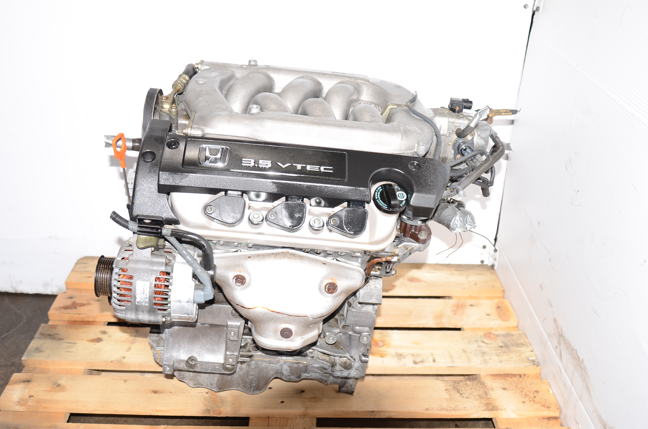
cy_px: 214
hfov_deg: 53.2
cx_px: 324
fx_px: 647
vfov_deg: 36.7
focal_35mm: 36
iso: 100
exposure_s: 1/100
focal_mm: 24
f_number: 3.5
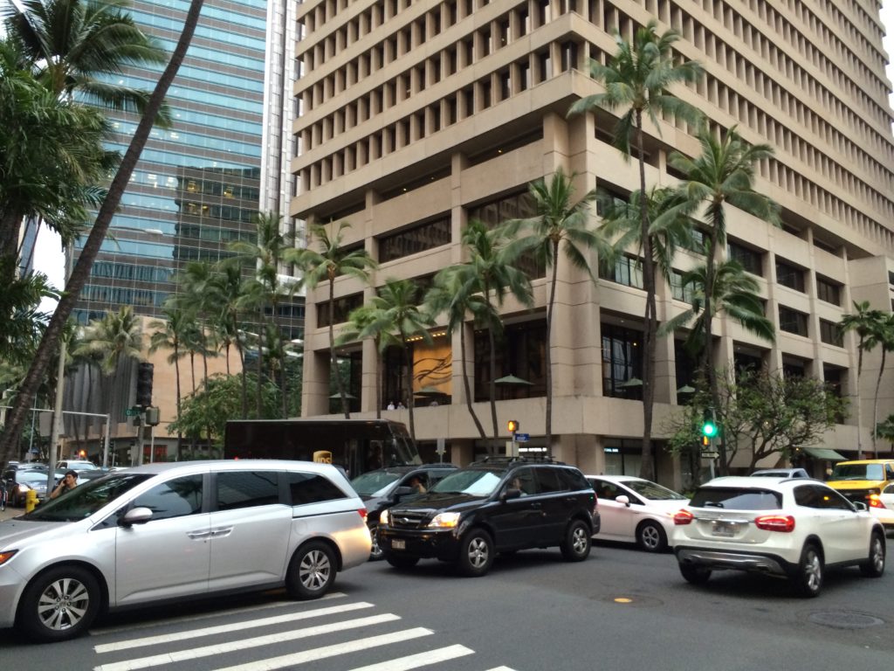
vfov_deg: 48.2
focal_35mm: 29
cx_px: 447
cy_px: 336
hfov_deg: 61.7
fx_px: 749
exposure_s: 1/30
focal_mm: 4.15
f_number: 2.2
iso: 64
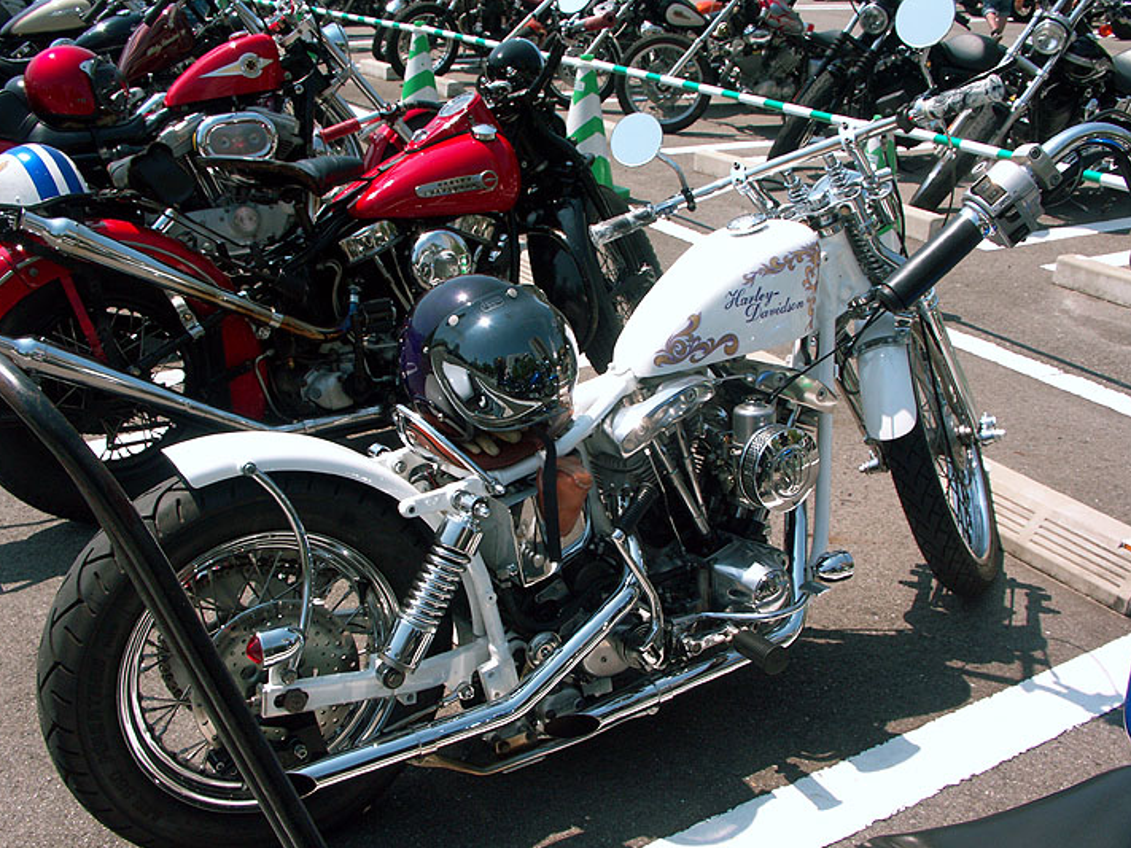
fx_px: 1176
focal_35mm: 36
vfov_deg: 39.6
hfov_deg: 51.4
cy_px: 474
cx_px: 574
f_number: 7.1
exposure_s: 1/320
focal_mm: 8.19
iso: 64
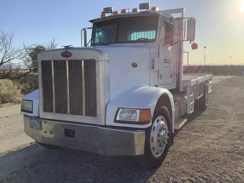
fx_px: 219
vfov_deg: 45.4
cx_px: 122
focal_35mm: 31
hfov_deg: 58.4
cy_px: 92
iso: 25
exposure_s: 1/1148
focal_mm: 3.3
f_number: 2.4
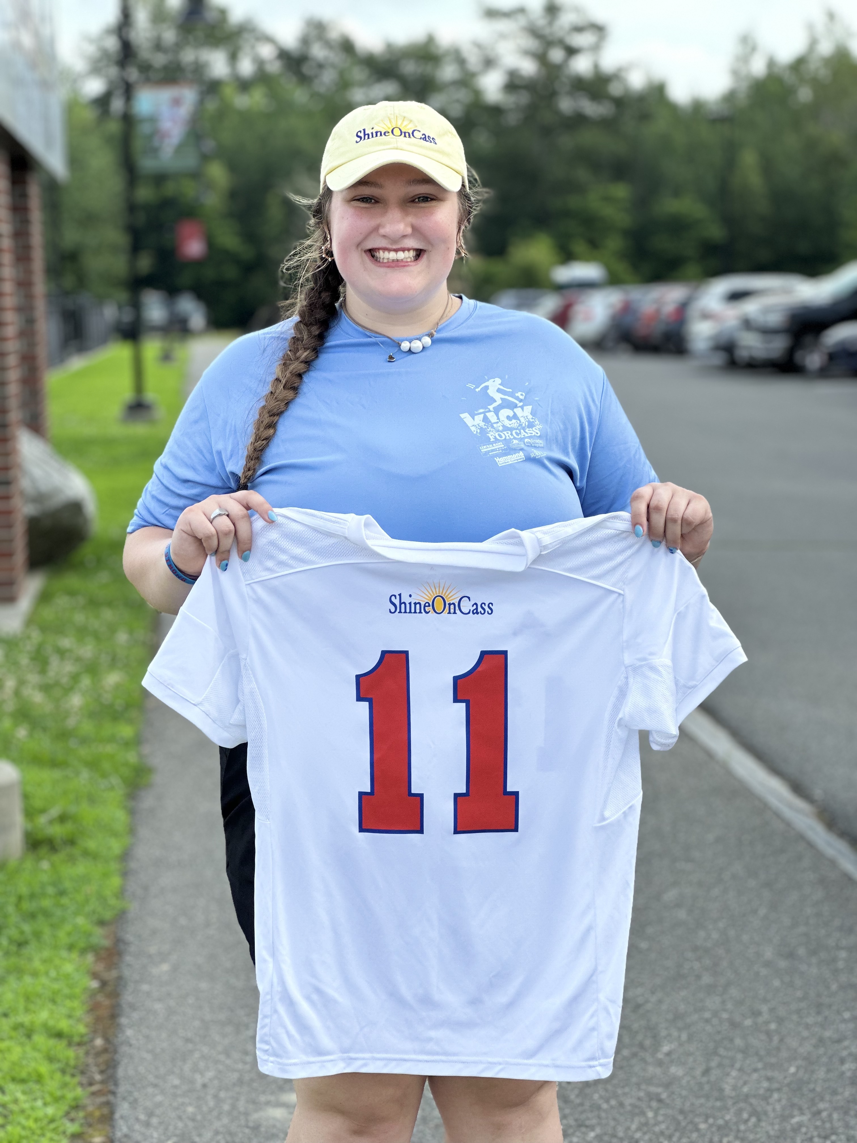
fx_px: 2542
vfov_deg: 25.3
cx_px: 428
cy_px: 572
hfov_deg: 19.1
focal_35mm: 77
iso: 25
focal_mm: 9
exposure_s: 1/161
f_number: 2.8
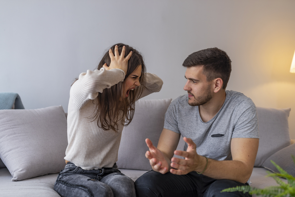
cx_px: 148
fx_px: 287
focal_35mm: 35
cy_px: 98
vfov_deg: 37.9
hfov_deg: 54.4
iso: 160
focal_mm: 35
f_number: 2.5
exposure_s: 1/125
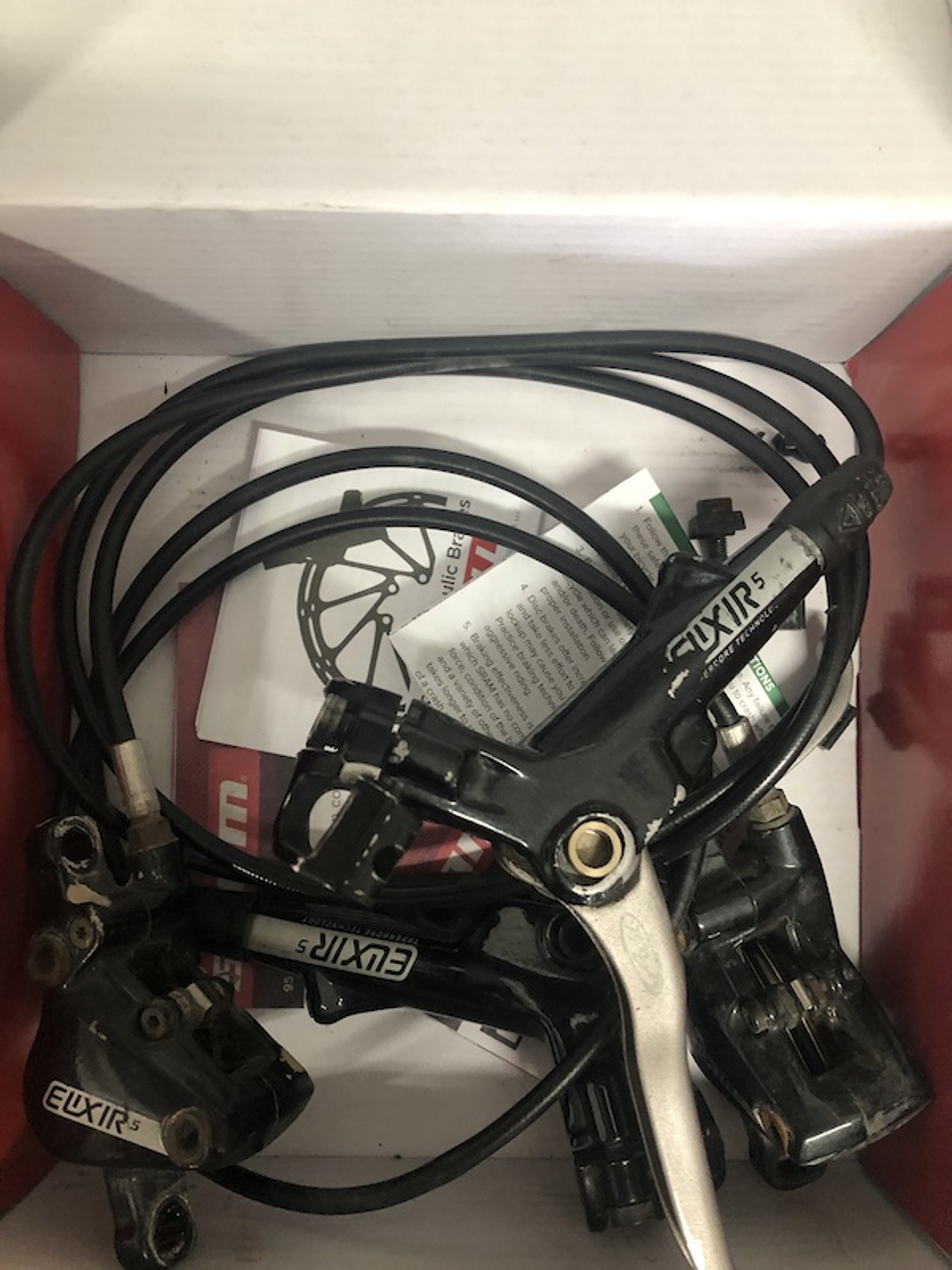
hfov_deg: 49.7
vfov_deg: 63.4
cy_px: 635
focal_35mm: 28
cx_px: 476
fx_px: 1027
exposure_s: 1/15
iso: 64
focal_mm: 3.99
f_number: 1.8
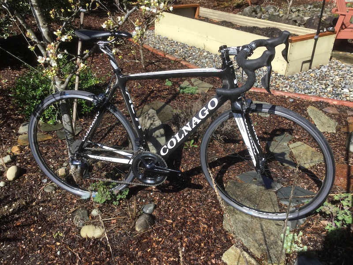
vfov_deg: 45.4
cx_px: 176
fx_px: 316
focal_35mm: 31
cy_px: 132
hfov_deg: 58.4
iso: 25
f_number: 2.4
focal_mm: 3.3
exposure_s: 1/1045
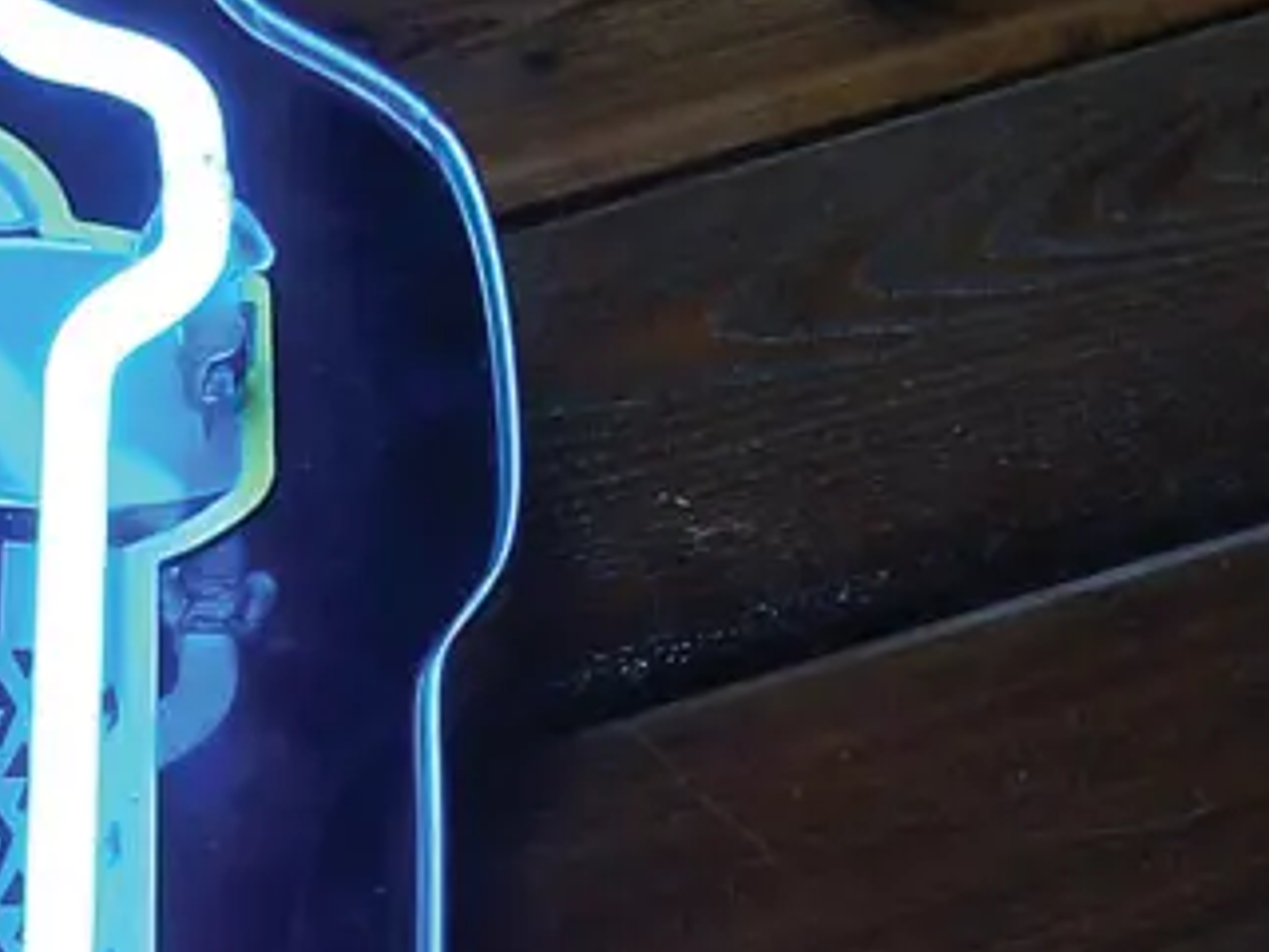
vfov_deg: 7.6
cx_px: -99
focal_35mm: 192
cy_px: 1265
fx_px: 7039
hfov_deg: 10.2
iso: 80
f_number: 2.9
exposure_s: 1/40
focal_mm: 5.7
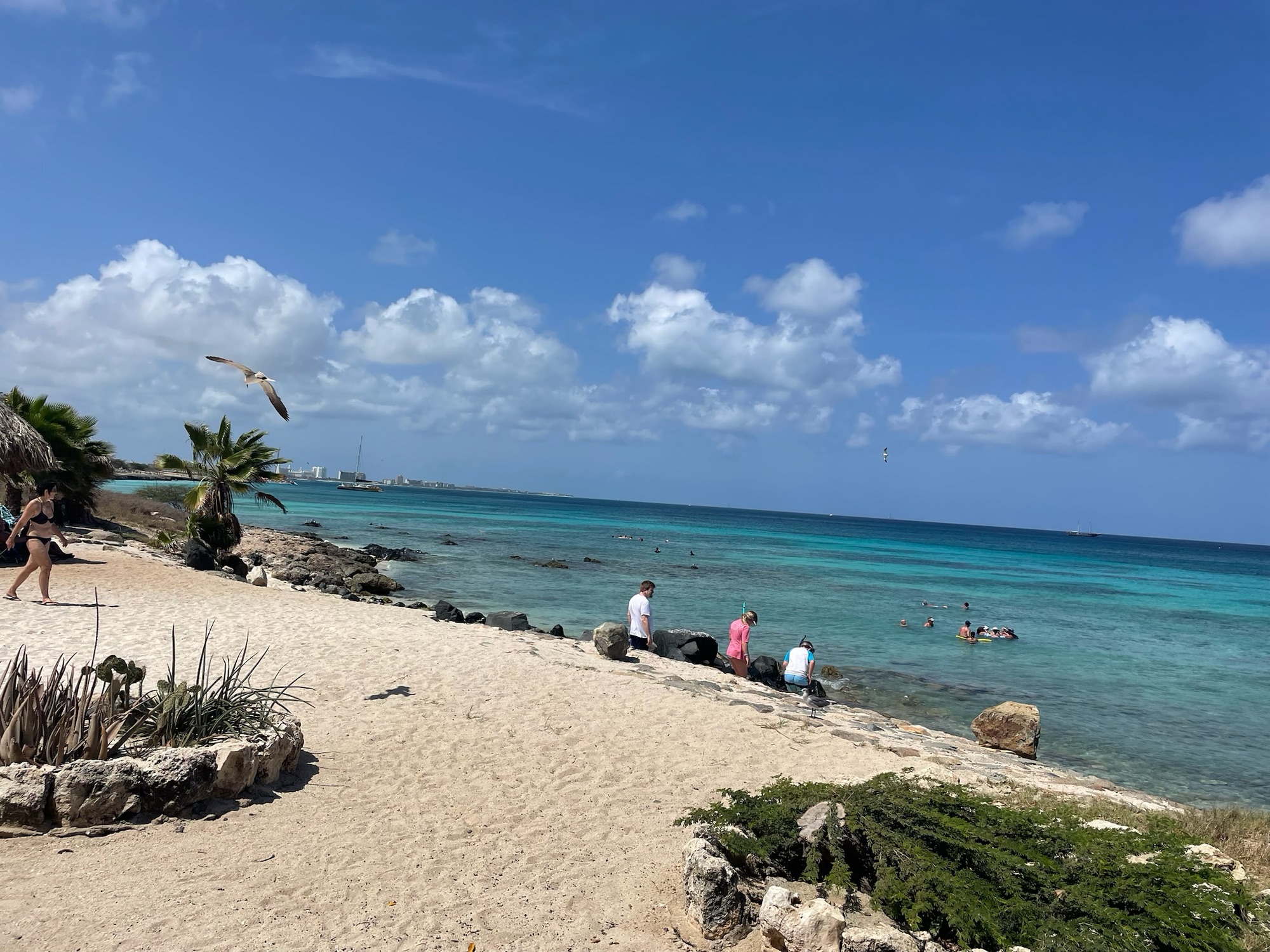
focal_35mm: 26
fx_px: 954
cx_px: 635
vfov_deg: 53.1
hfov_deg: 67.3
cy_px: 476
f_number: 1.6
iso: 32
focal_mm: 4.2
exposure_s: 1/7813
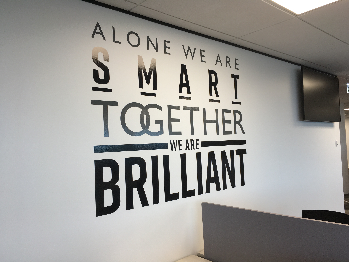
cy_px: 131
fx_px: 292
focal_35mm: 29
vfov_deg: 48.2
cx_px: 174
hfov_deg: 61.7
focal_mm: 4.15
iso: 32
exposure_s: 1/50
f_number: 2.2
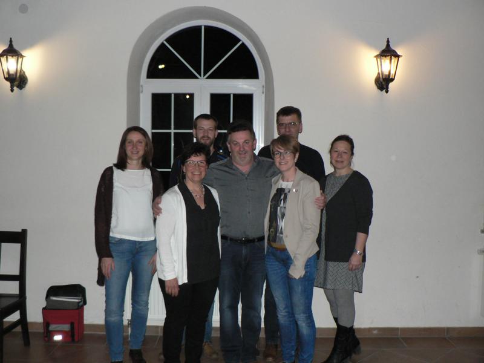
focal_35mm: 36
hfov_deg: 51.4
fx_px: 503
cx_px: 242
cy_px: 182
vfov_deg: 39.7
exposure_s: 1/60
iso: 300
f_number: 2.8
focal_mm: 6
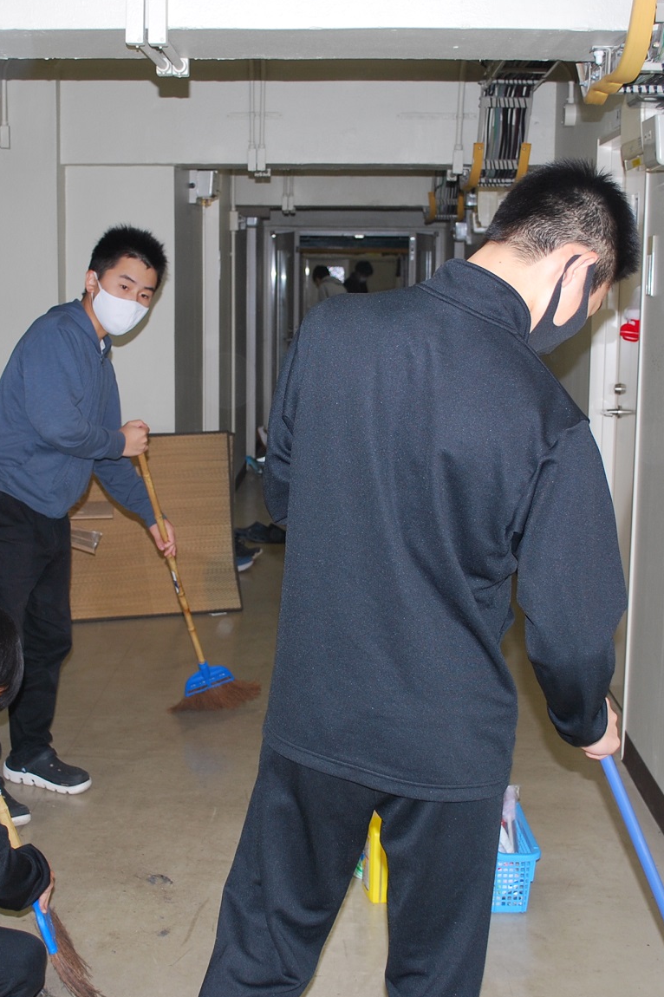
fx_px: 1384
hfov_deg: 27.0
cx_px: 287
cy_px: 503
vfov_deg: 39.6
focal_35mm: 50
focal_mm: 22
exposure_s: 1/60
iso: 200
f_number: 4
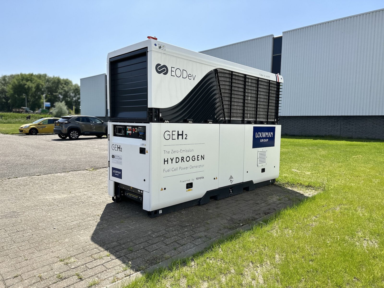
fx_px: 266
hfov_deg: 71.6
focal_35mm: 24
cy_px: 144
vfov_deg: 56.8
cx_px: 192
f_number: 1.78
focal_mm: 6.86
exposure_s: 1/4016
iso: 80
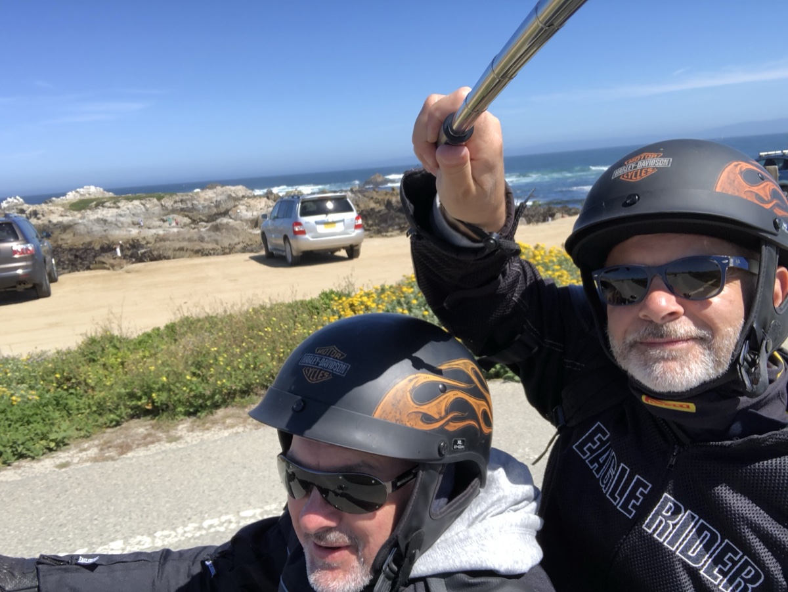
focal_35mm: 32
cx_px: 394
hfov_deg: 56.8
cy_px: 296
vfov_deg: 44.2
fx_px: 729
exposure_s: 1/750
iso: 20
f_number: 2.2
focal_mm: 2.87
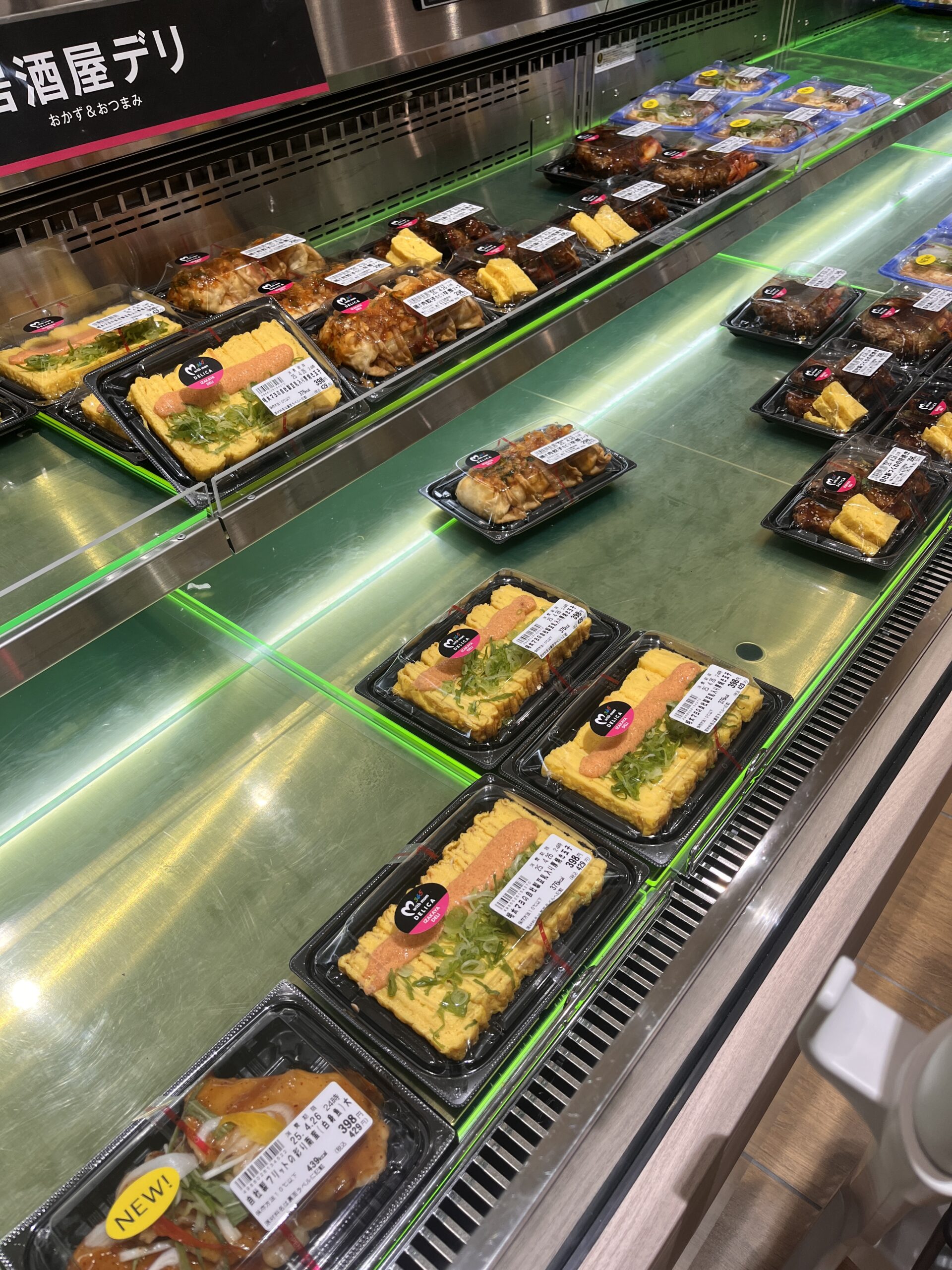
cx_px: 476
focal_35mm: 26
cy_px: 635
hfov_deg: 53.1
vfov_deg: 67.3
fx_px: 953
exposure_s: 1/271
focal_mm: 5.1
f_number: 1.6
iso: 40
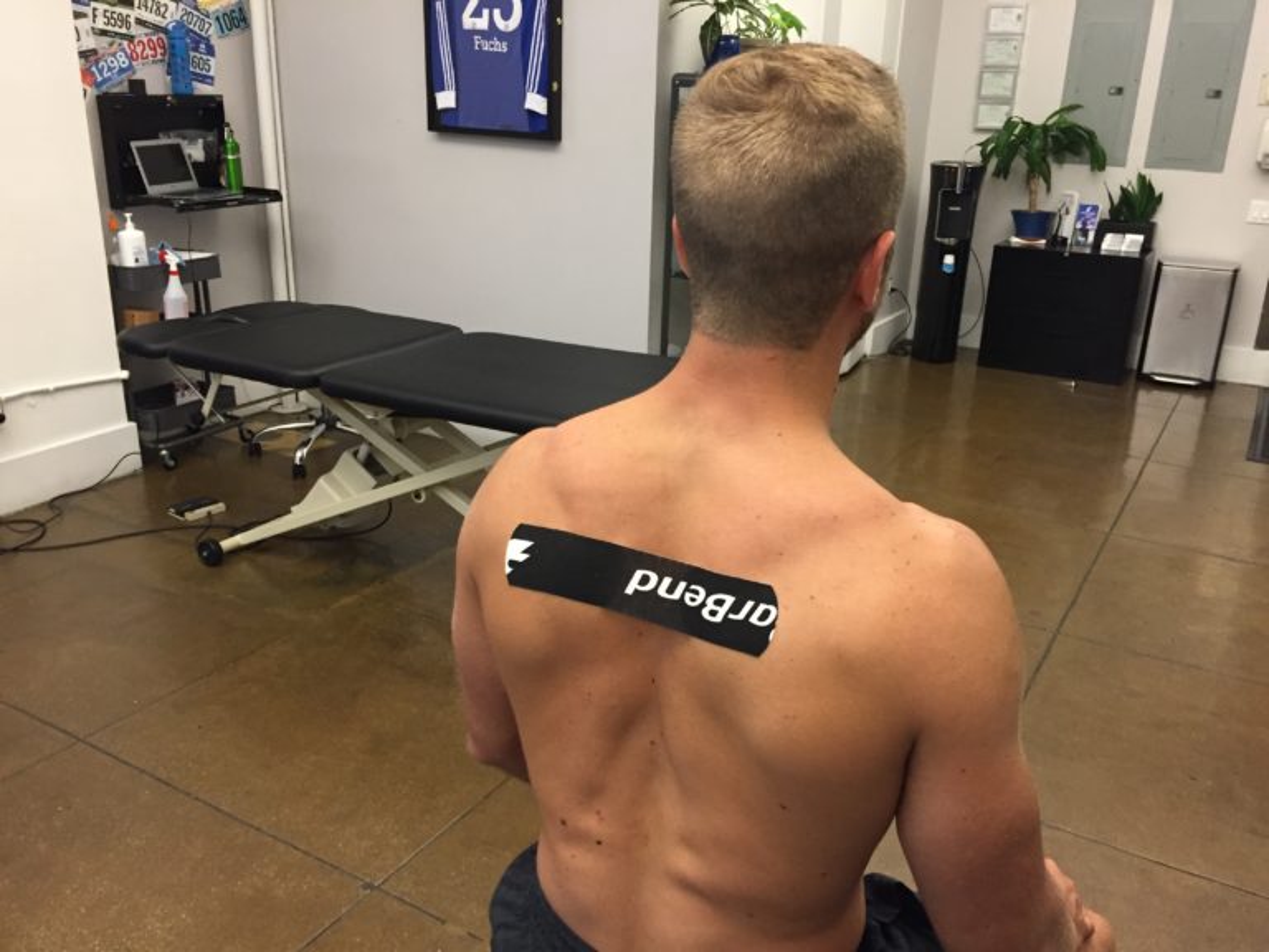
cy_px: 476
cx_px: 634
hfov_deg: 61.7
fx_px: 1063
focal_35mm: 29
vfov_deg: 48.2
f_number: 2.2
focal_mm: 4.15
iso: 160
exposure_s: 1/30
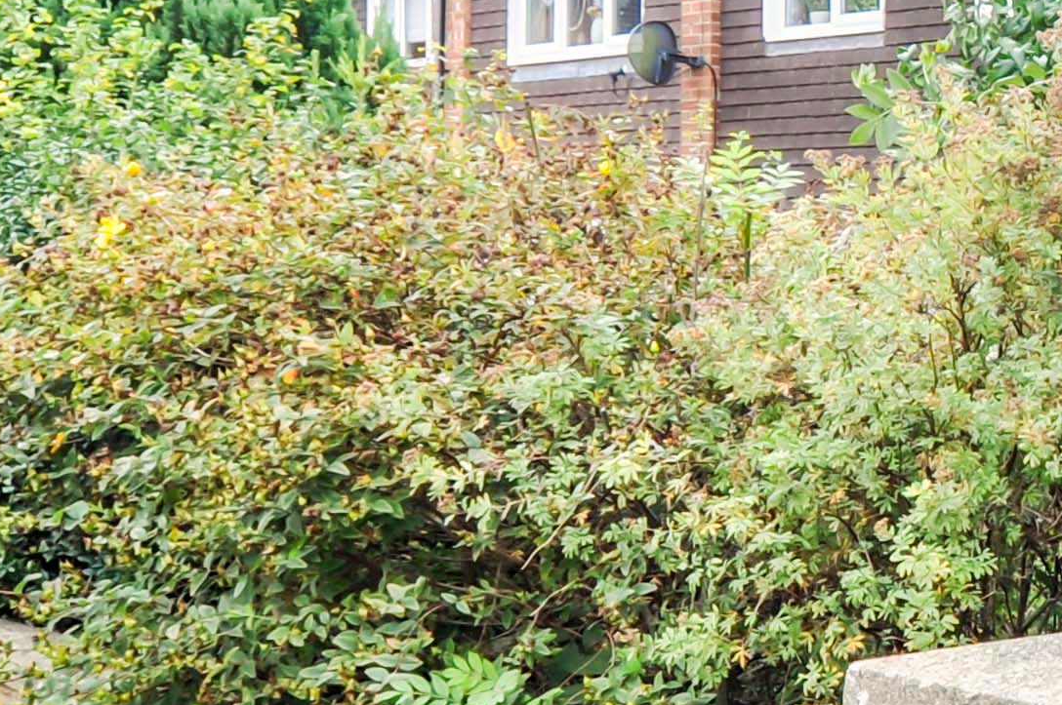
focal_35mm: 68
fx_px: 2003
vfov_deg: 19.8
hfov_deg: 25.2
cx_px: 1421
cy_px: 177
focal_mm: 11.5
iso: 200
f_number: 7.1
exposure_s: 1/50
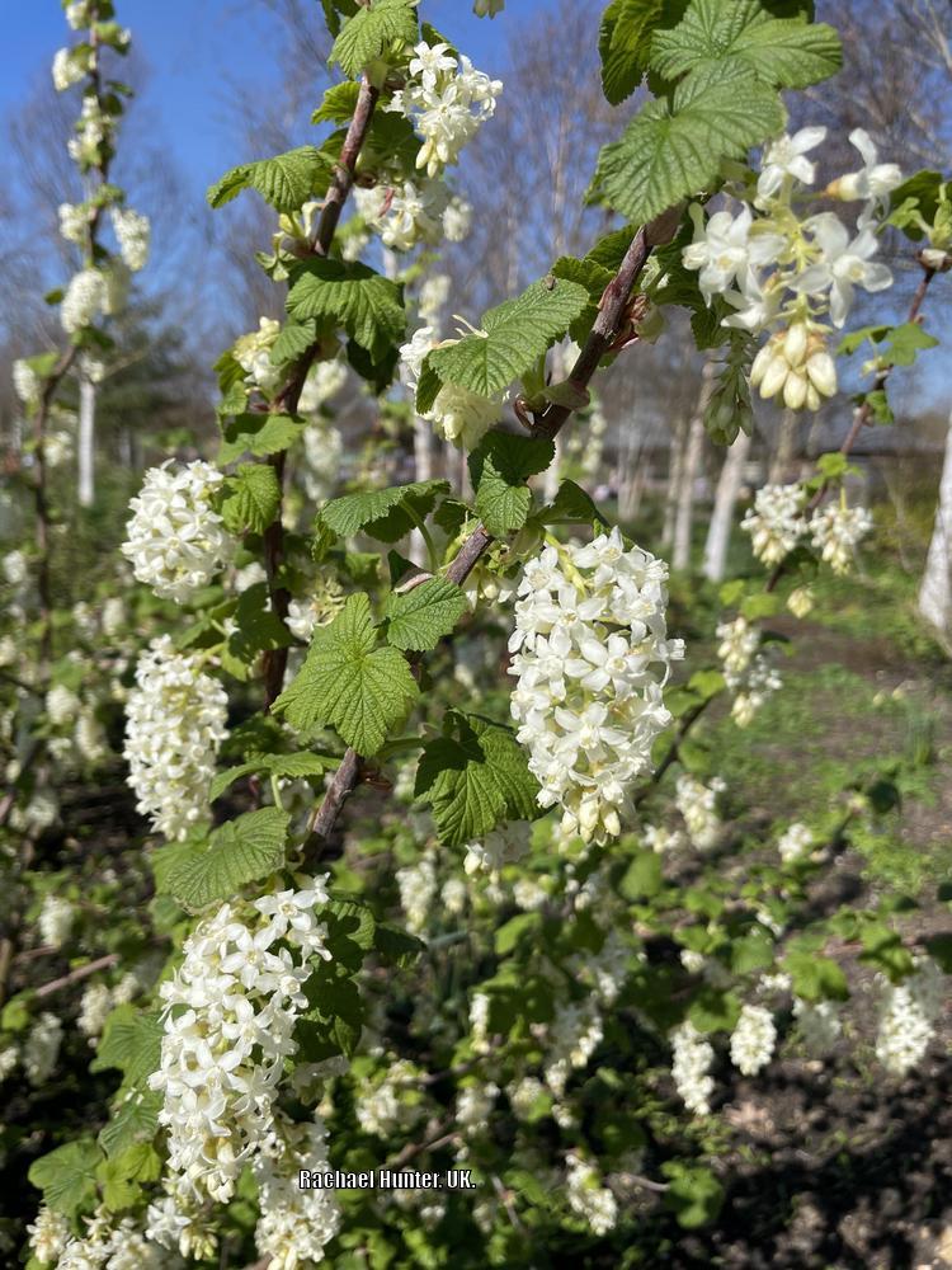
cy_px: 635
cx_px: 476
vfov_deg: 67.3
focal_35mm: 26
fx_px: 953
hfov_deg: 53.1
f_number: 1.6
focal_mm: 4.2
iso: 32
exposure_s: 1/3610
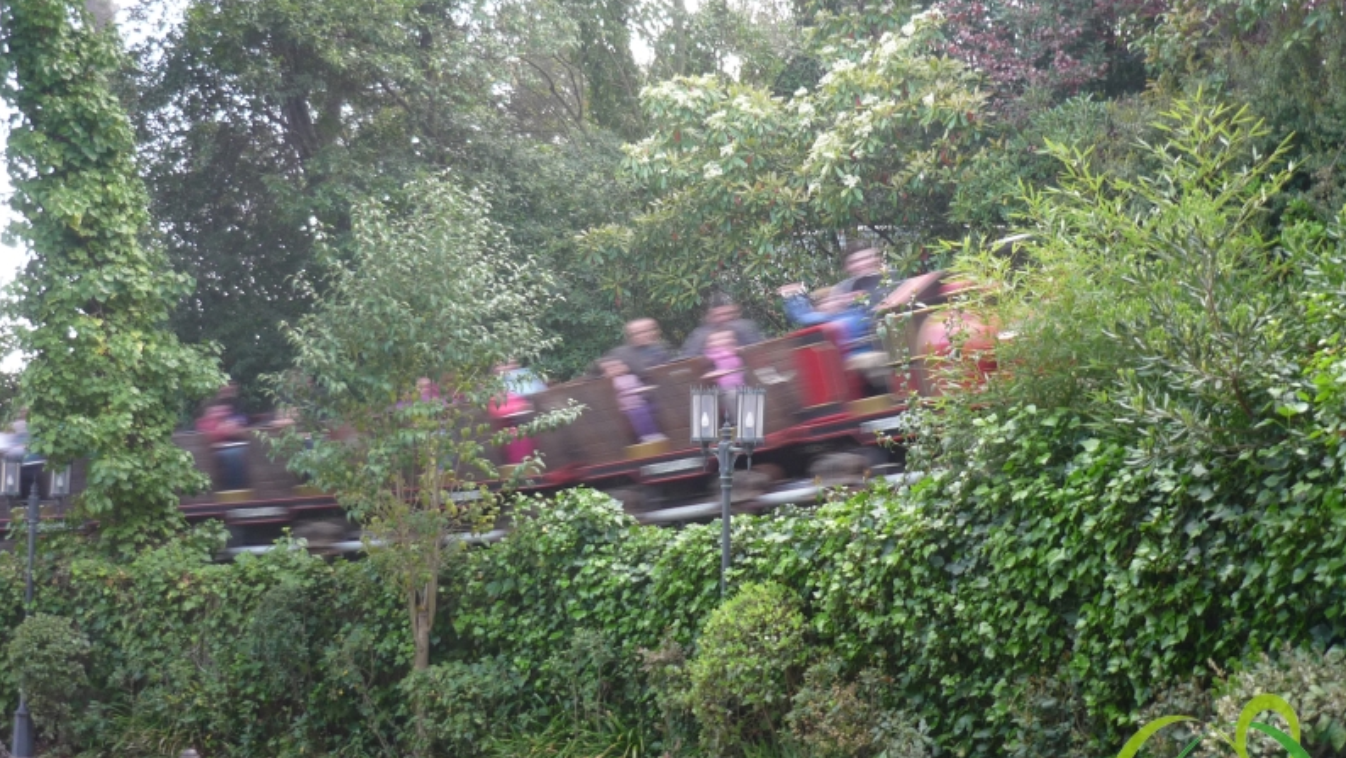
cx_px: 670
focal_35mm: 45
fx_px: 1606
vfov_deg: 26.5
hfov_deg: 45.5
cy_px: 319
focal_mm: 6.8
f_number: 3
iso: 125
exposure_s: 1/30
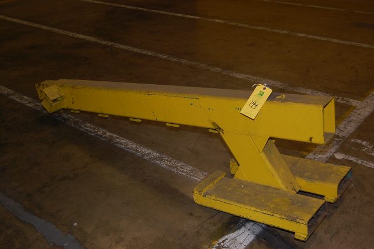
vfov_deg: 34.2
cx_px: 187
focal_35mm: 39
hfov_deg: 49.6
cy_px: 124
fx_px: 405
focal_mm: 26
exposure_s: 1/60
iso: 400
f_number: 4.2
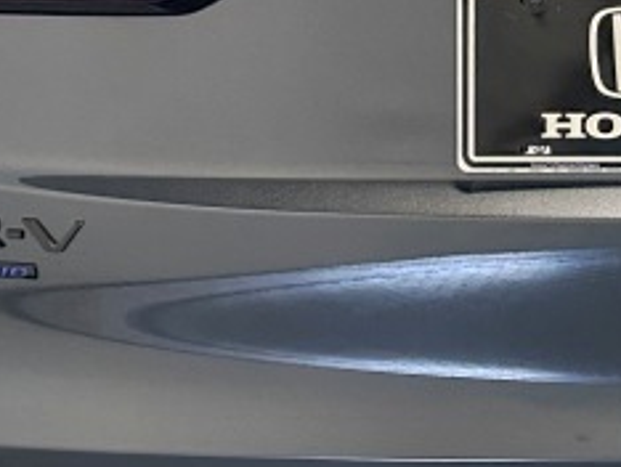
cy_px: 119
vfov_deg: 14.1
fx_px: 1886
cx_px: 679
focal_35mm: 105
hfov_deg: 18.0
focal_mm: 6.86
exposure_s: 1/60
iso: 500
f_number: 1.78
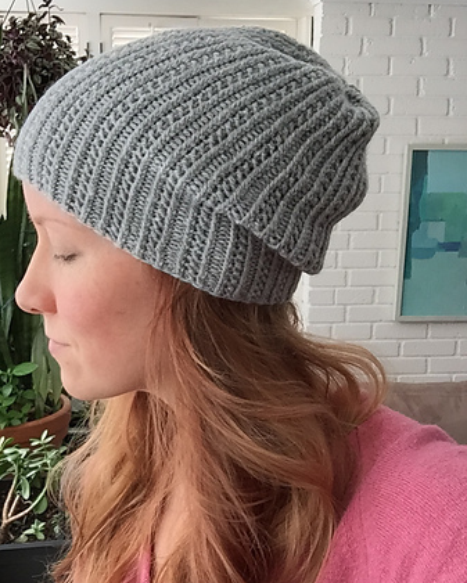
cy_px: 360
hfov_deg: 32.6
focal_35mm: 46
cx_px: 183
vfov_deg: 40.1
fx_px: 794
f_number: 2.2
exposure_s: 1/30
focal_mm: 2.65
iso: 32
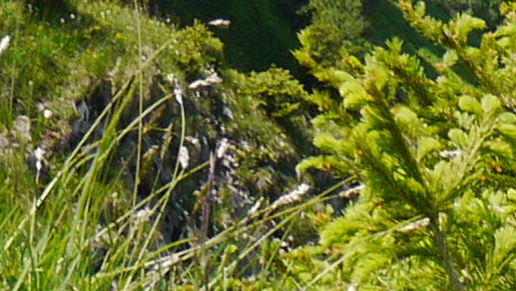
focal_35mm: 371
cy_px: -1118
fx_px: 5077
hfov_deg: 5.8
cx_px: 302
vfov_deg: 3.1
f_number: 8
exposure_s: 1/320
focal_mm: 22
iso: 160
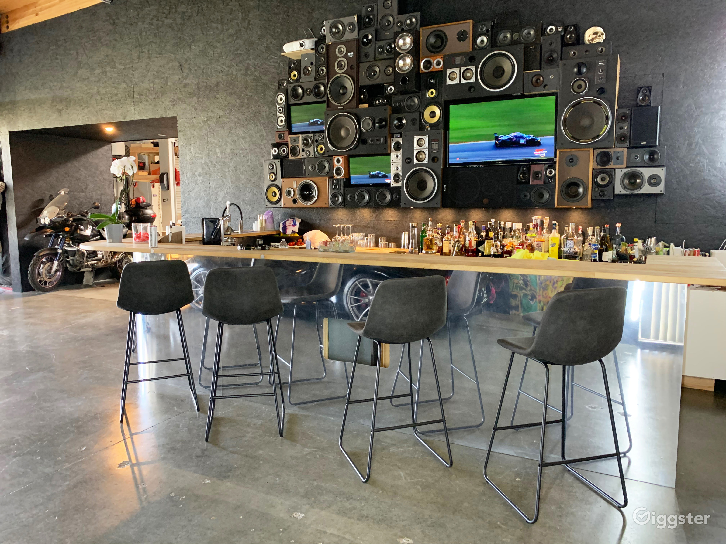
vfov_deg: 53.1
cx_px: 363
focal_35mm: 26
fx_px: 545
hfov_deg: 67.3
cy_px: 272
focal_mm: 4.25
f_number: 1.8
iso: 400
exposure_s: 1/40
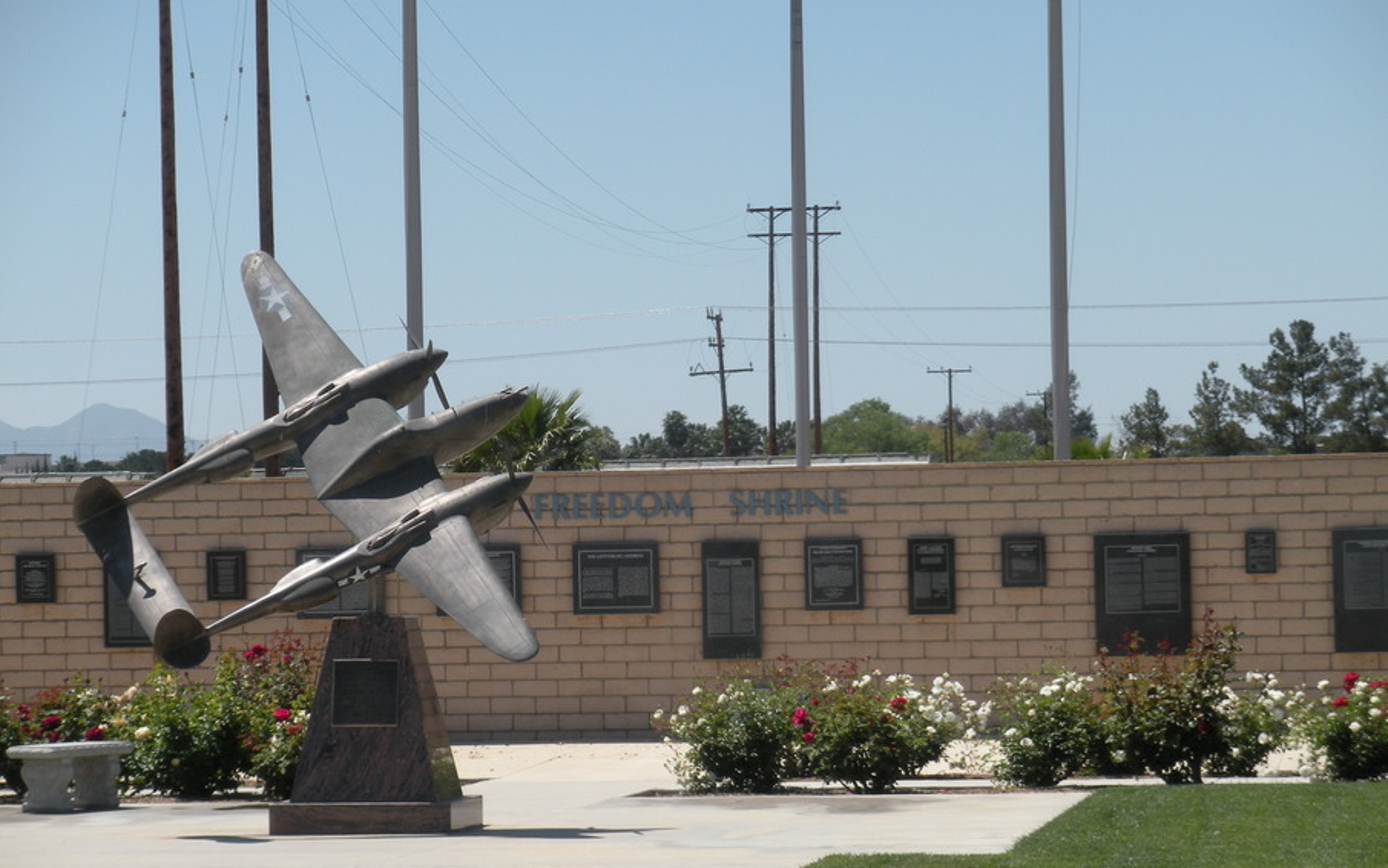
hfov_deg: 16.7
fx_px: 4729
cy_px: 509
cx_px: 695
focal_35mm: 125
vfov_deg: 10.5
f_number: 5.3
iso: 64
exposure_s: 1/527
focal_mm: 21.2
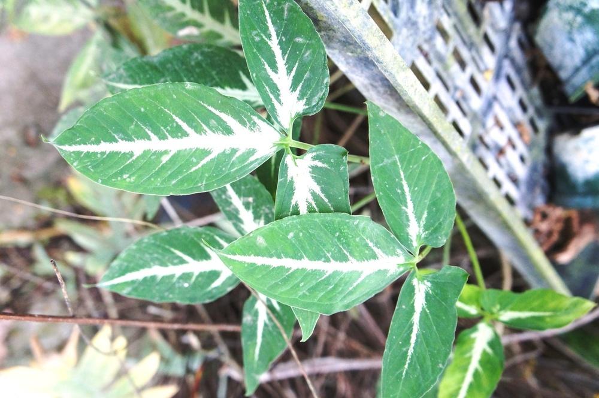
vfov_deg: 39.9
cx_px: 300
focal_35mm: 33
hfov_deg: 57.3
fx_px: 548
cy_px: 199
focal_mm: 22
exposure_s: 1/125
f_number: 4
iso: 1600
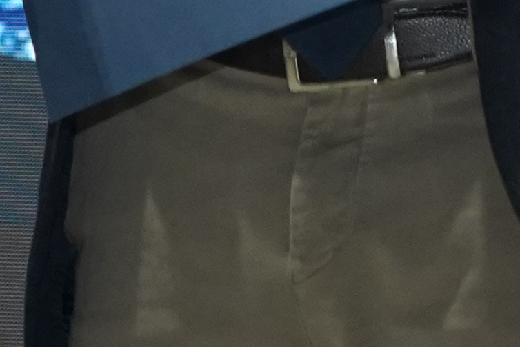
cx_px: 421
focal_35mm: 557
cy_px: -599
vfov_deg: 2.4
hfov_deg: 3.7
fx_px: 8047
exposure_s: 1/80
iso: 2500
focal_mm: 70
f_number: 5.6
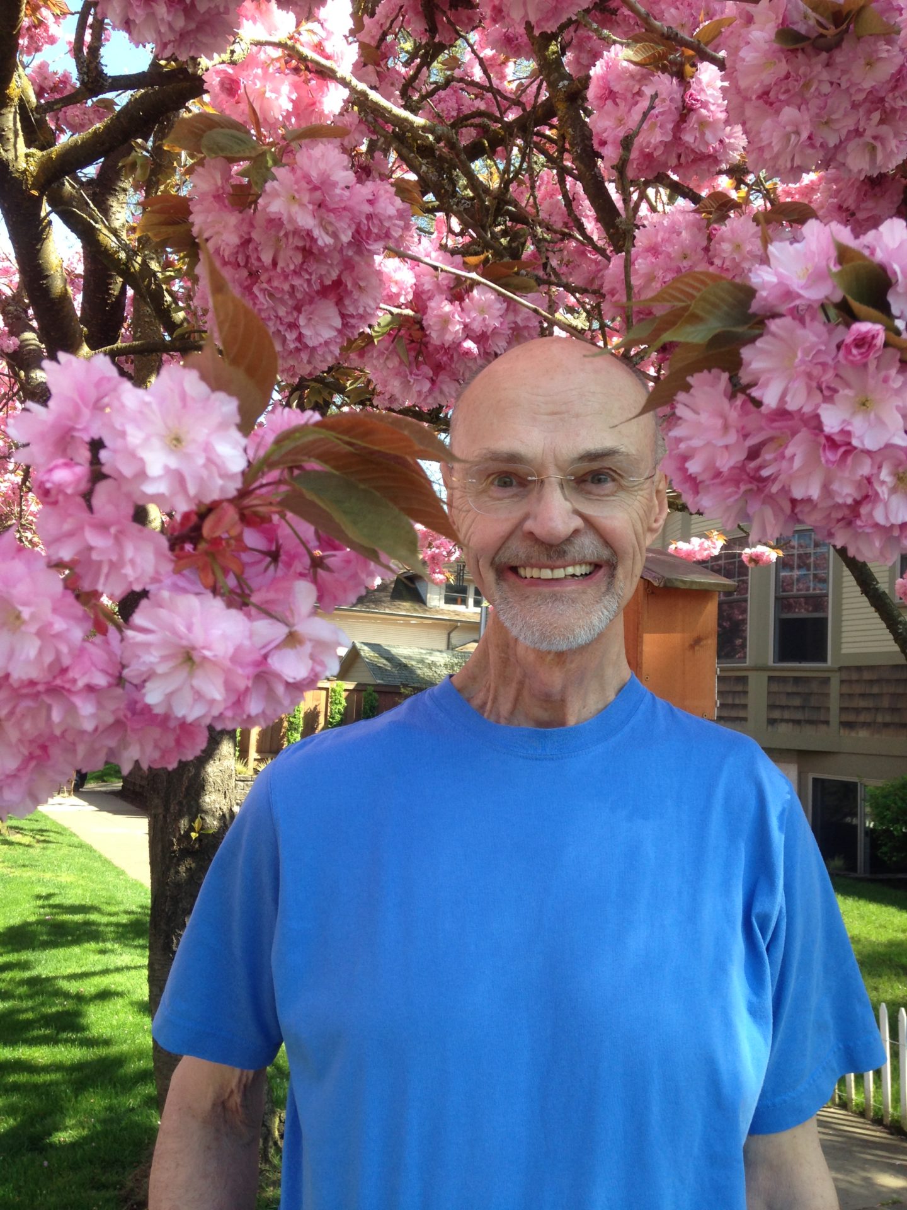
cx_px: 454
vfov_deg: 55.4
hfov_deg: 42.9
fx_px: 1153
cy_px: 605
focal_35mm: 33
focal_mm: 4.12
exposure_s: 1/245
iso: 50
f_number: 2.4
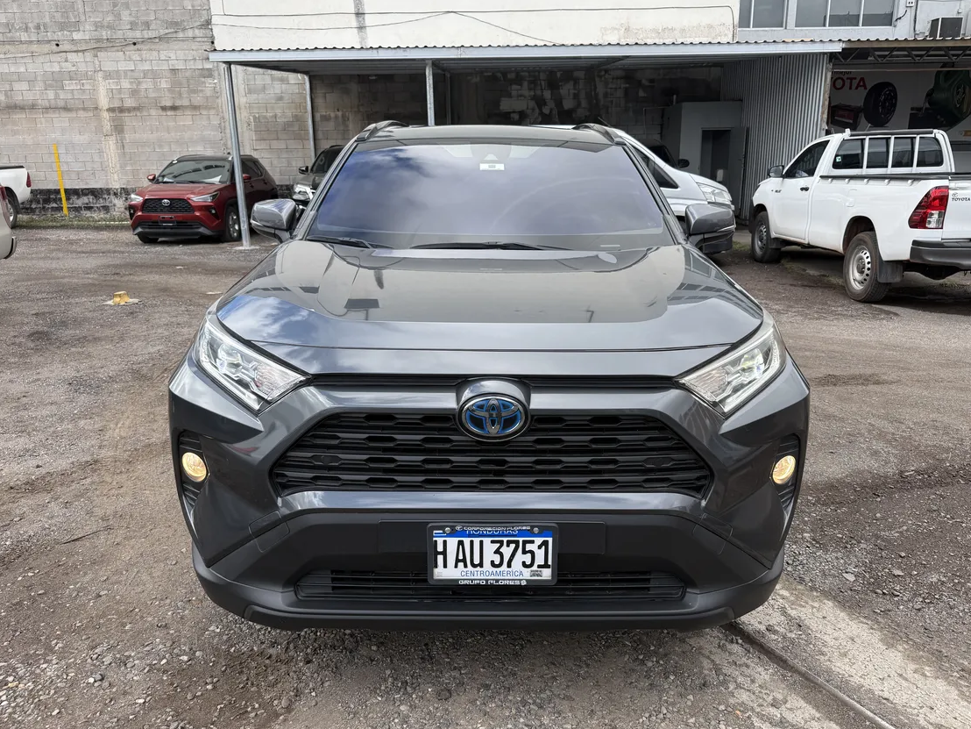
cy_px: 379
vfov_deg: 53.0
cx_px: 496
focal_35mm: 26
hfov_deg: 67.3
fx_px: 729
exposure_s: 1/1292
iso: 80
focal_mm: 6.76
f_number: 1.78
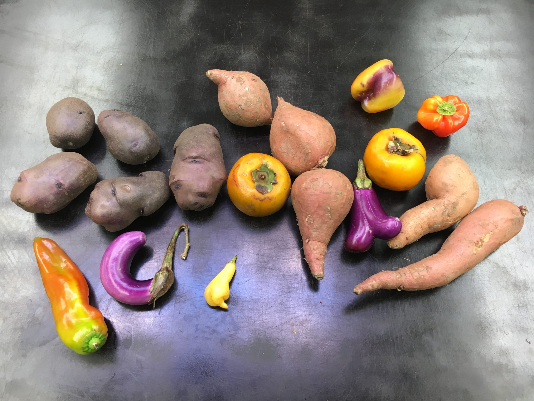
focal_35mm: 29
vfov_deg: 48.2
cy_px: 200
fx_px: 447
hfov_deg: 61.7
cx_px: 267
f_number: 2.2
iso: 50
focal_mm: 4.15
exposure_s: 1/30
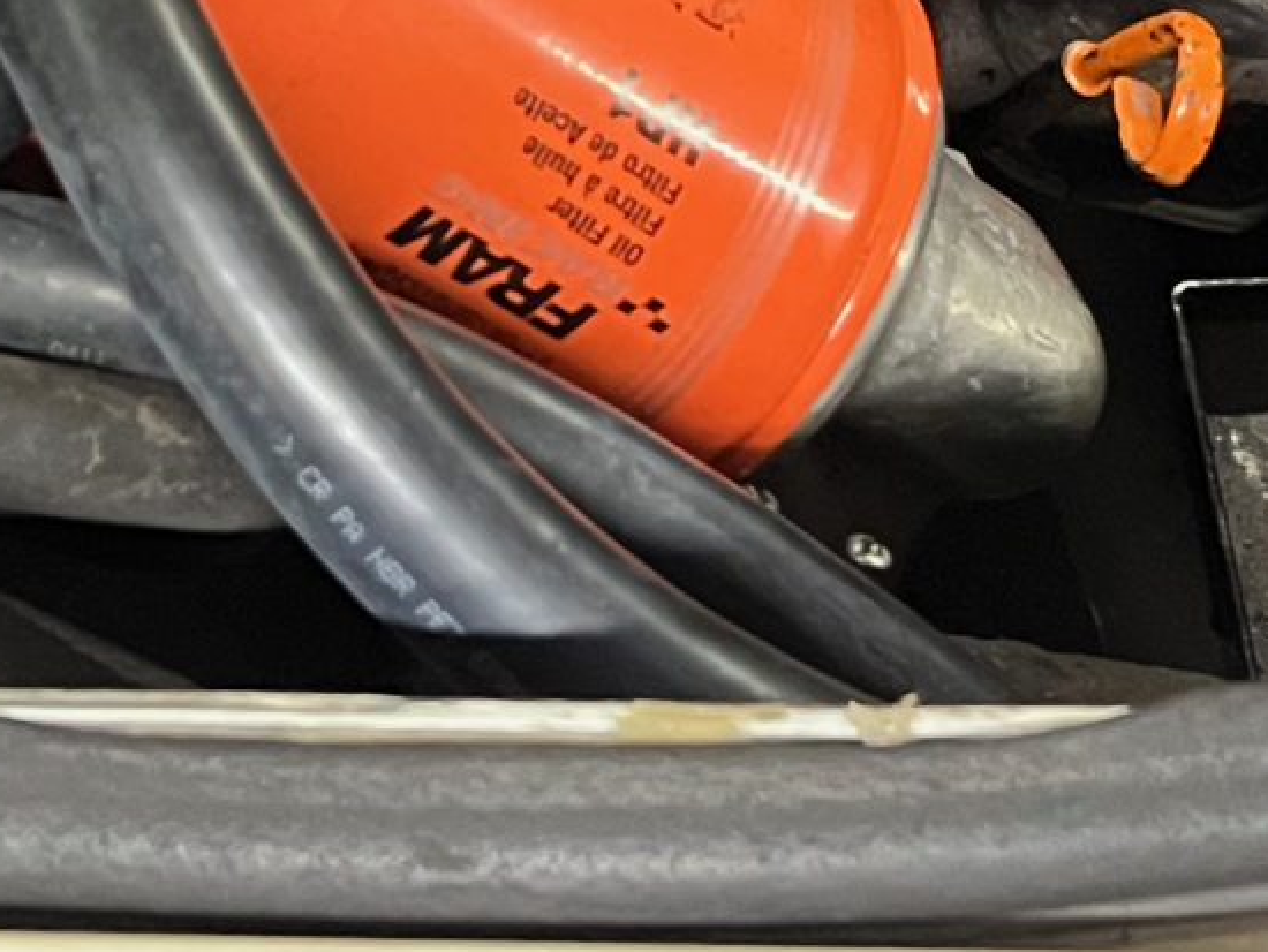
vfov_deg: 10.9
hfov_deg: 16.3
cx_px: 523
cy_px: -1109
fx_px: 4434
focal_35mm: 121
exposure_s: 1/60
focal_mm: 5.1
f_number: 1.6
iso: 500
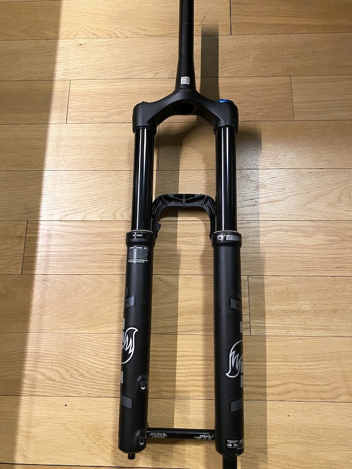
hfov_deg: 53.1
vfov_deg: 67.3
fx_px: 353
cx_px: 176
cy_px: 234
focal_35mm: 26
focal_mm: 4.25
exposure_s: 1/36
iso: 500
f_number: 1.8
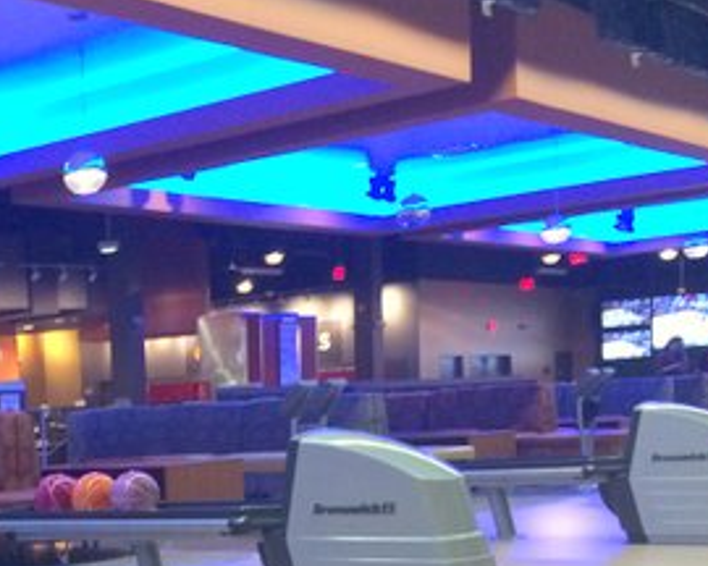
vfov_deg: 21.9
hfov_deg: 25.9
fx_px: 1404
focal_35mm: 67
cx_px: -92
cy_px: 582
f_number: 2.2
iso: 250
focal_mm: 4.15
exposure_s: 1/30
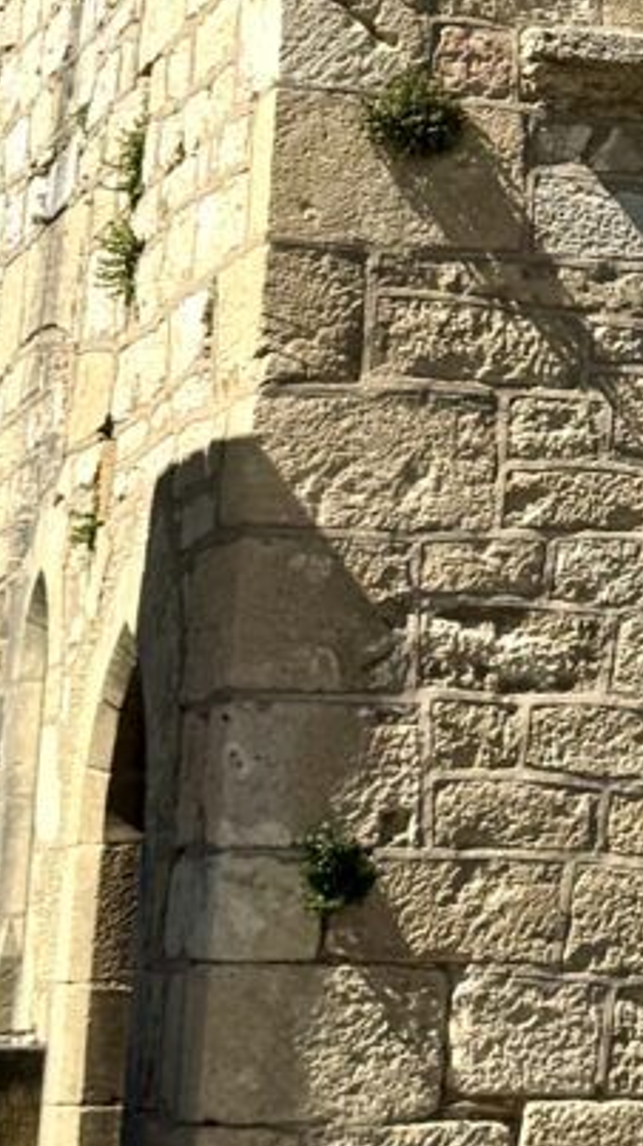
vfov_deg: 15.8
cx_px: 1346
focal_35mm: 133
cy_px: -20
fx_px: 4041
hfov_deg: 8.6
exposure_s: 1/5814
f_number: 1.78
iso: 80
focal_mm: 6.76
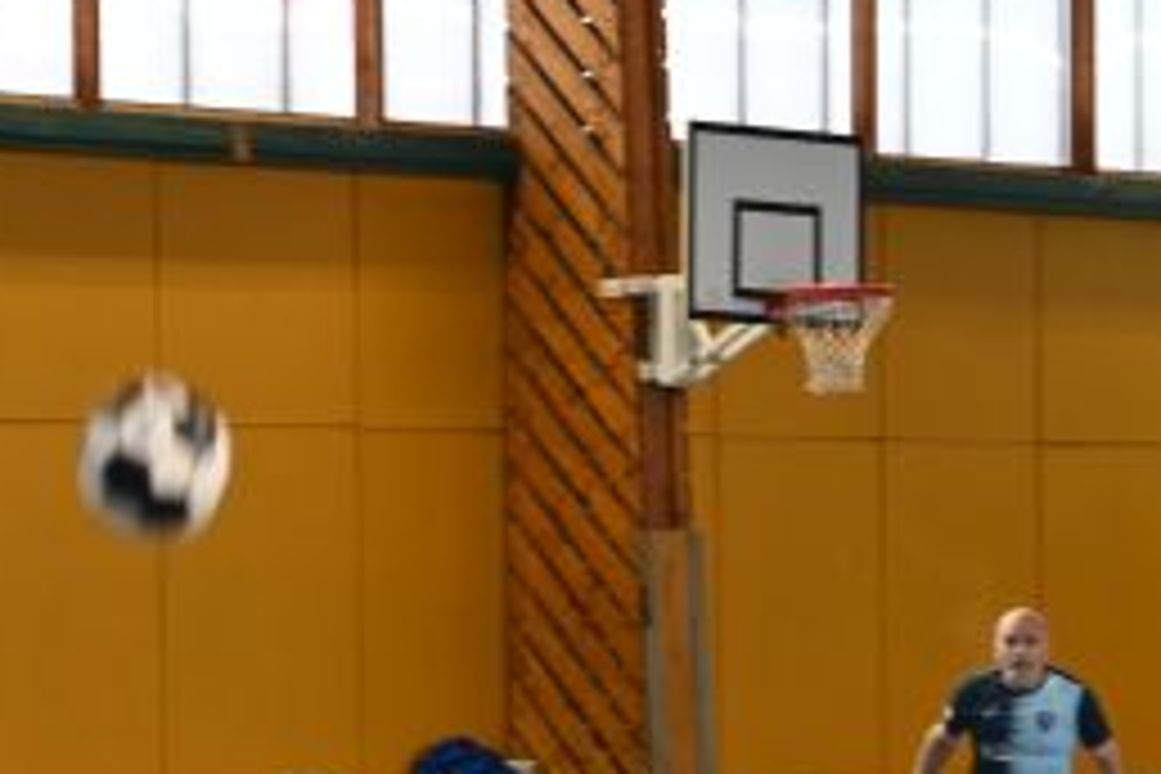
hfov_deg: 11.0
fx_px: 5998
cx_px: 184
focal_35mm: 186
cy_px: 770
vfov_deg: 7.4
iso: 720
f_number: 2.8
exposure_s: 1/125
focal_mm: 60
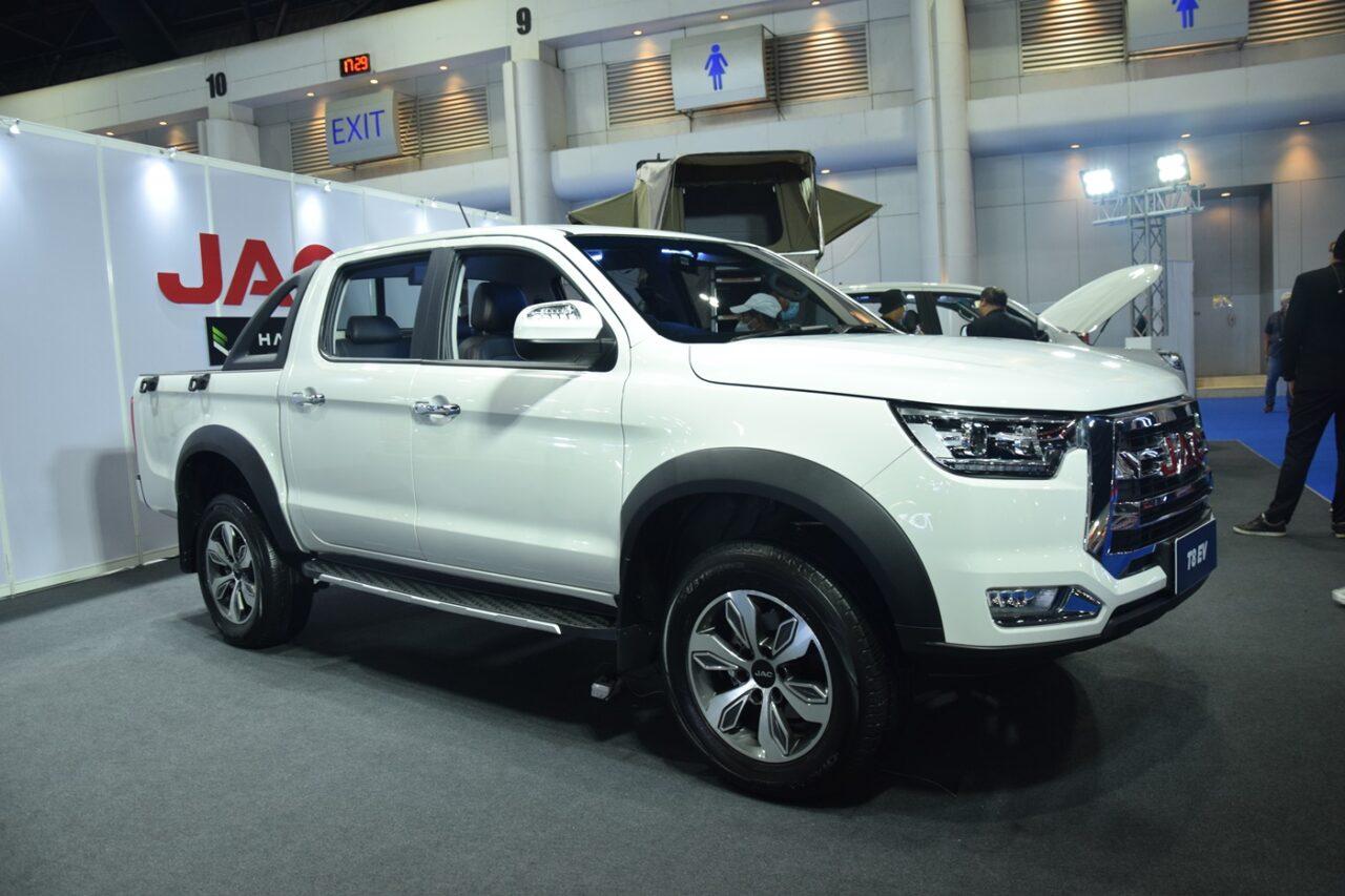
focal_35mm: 27
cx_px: 672
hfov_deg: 67.4
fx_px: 1009
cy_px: 448
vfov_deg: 47.9
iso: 800
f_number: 4.5
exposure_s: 1/125
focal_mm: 18
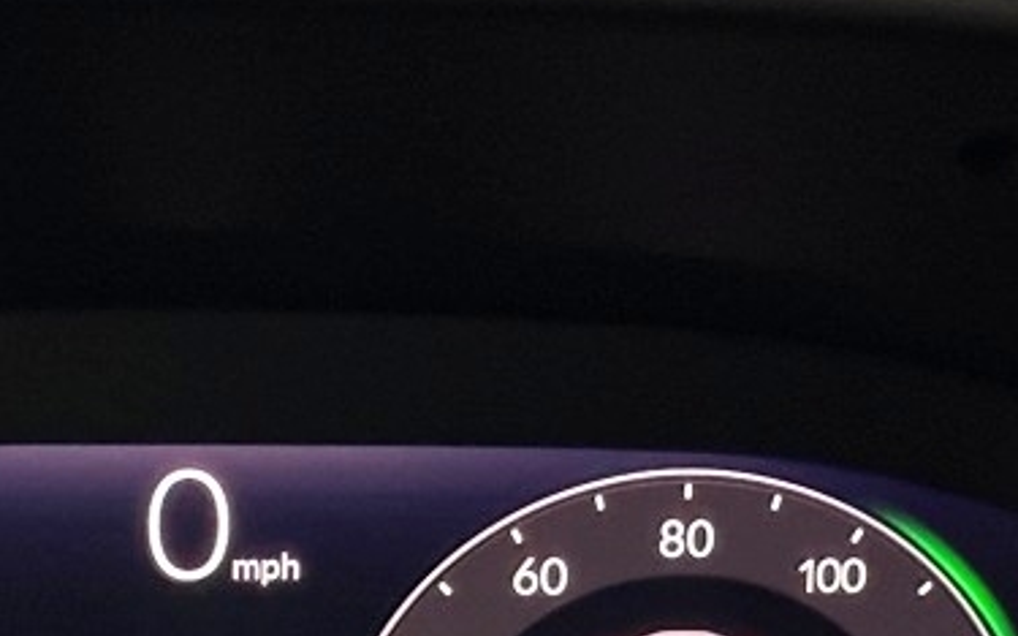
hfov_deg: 14.9
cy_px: 745
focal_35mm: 139
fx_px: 3855
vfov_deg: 9.3
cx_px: 171
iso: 640
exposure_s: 1/24
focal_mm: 6.86
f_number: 1.78
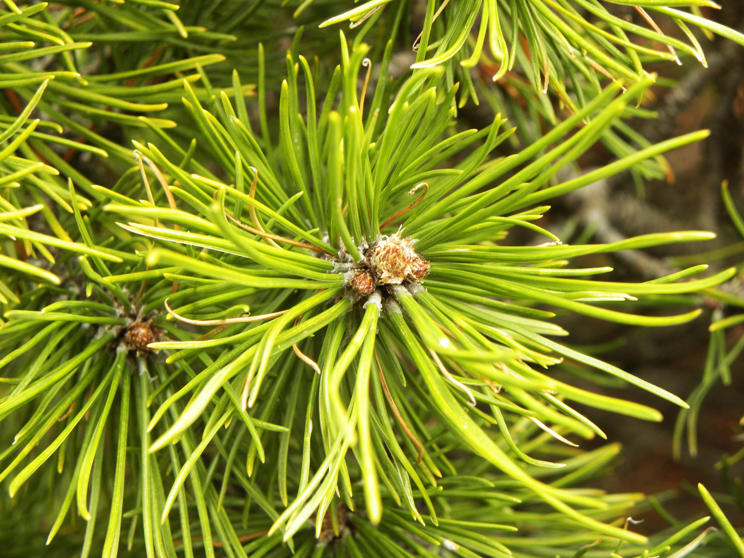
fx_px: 1827
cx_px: 372
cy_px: 279
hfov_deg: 23.0
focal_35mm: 85
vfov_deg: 17.4
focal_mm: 15.1
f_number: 4
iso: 125
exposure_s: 1/60
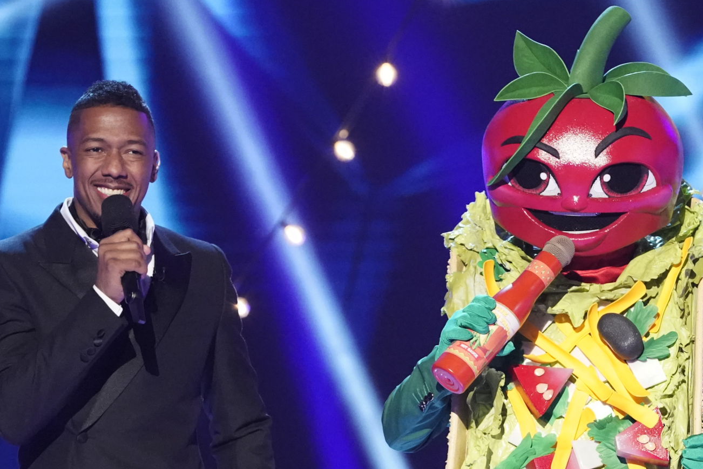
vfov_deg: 2.9
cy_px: 349
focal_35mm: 472
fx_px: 9216
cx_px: 423
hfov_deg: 4.4
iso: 8000
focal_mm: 200
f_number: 5
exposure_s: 1/200
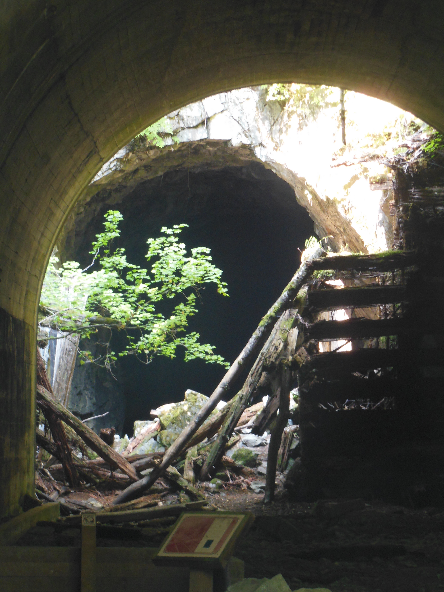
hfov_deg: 9.0
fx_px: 2822
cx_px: 222
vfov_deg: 12.0
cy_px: 296
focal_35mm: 165
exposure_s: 1/8
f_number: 5.9
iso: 400
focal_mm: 29.5
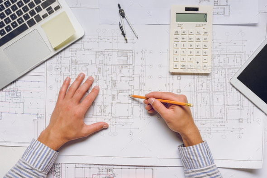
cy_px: 89
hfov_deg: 39.6
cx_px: 134
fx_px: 371
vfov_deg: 27.0
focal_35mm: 50
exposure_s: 1/200
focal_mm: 50
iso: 160
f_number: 13
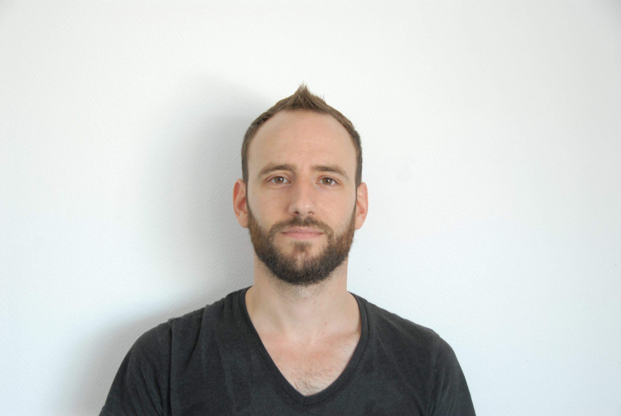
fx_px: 881
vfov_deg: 26.6
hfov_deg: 38.8
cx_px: 310
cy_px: 208
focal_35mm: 51
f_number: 4.2
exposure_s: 1/30
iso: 400
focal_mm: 34
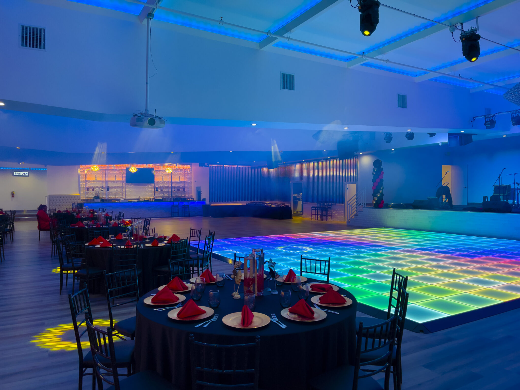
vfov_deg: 53.1
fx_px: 391
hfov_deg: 67.3
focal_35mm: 26
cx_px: 260
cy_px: 195
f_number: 1.6
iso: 125
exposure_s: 1/120
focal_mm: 5.1
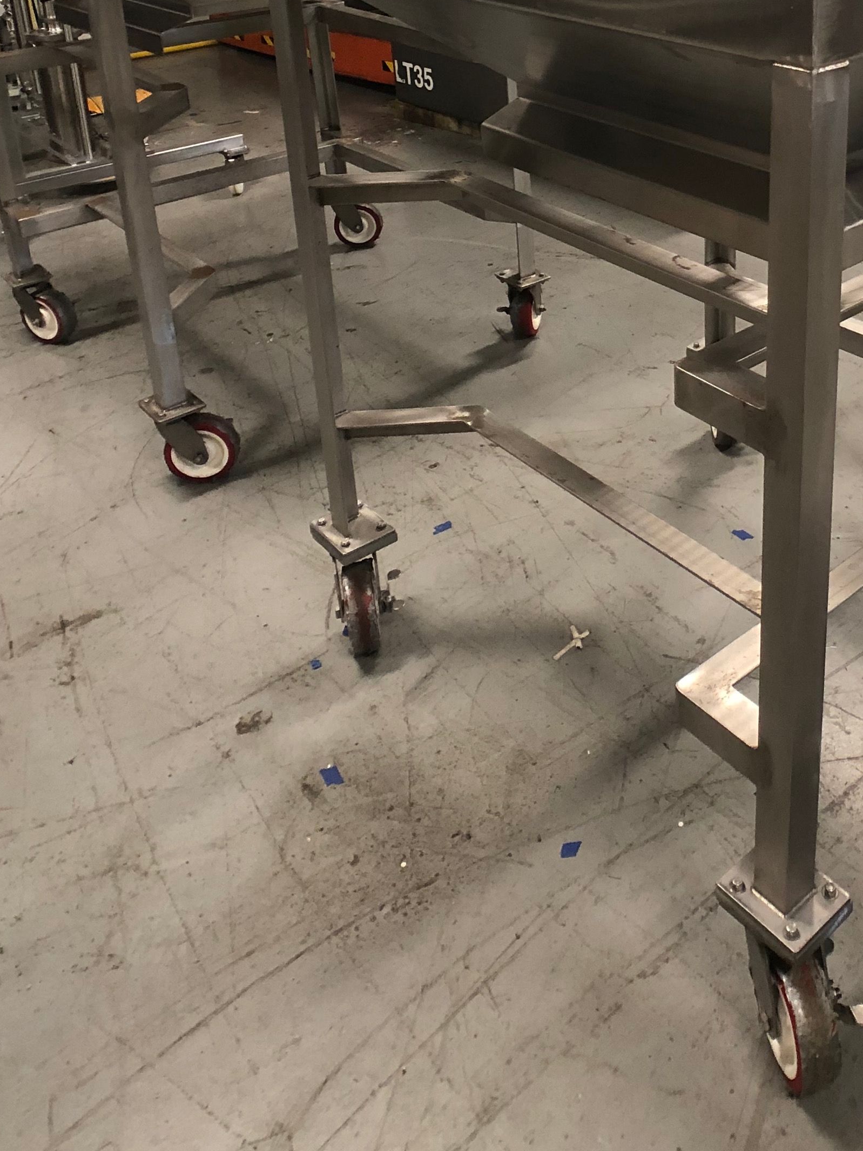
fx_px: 1761
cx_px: 726
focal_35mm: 53
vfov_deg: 34.6
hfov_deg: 26.8
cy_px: 166
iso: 64
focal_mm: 4
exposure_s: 1/15
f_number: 1.8
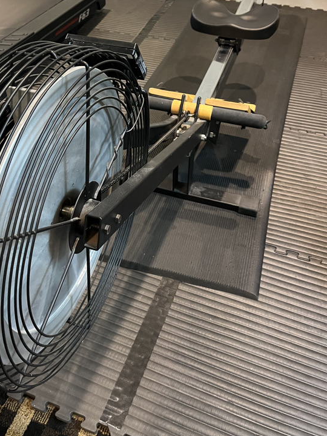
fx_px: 466
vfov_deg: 49.2
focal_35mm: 37
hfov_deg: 38.4
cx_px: 124
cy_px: 144
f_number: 1.6
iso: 500
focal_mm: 5.1
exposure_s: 1/40
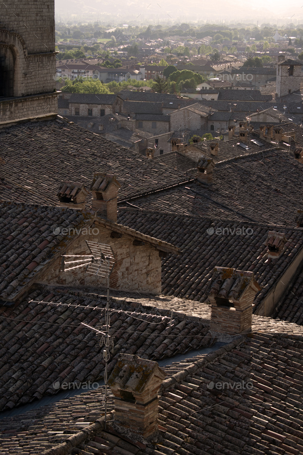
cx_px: 152
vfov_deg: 24.6
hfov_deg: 16.6
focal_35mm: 82
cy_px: 228
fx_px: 1041
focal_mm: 55
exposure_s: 1/320
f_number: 5.6
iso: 100
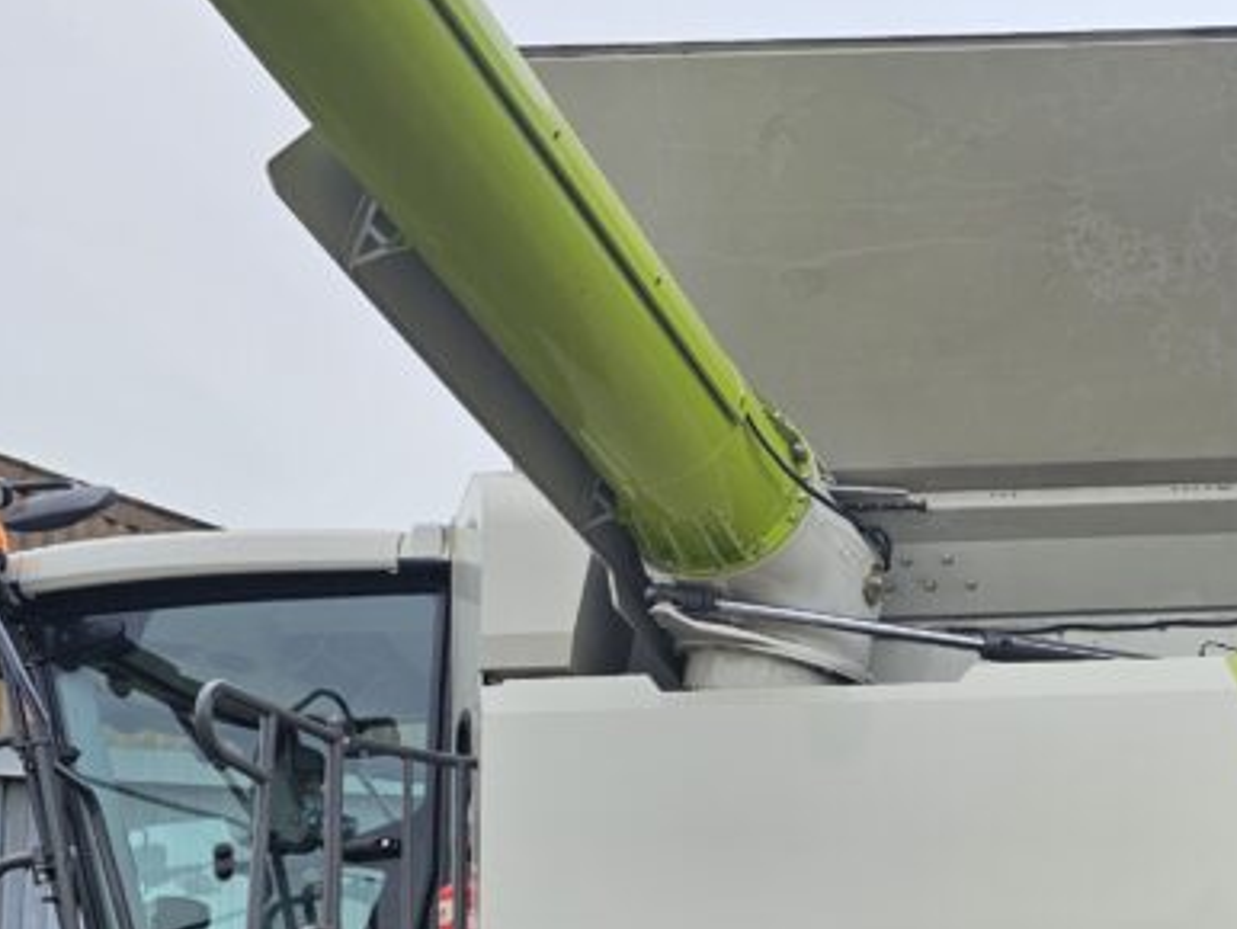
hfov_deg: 29.0
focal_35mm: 61
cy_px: 990
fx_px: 2181
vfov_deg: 22.8
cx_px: 1324
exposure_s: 1/100
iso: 12
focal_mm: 6.3
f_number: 1.7
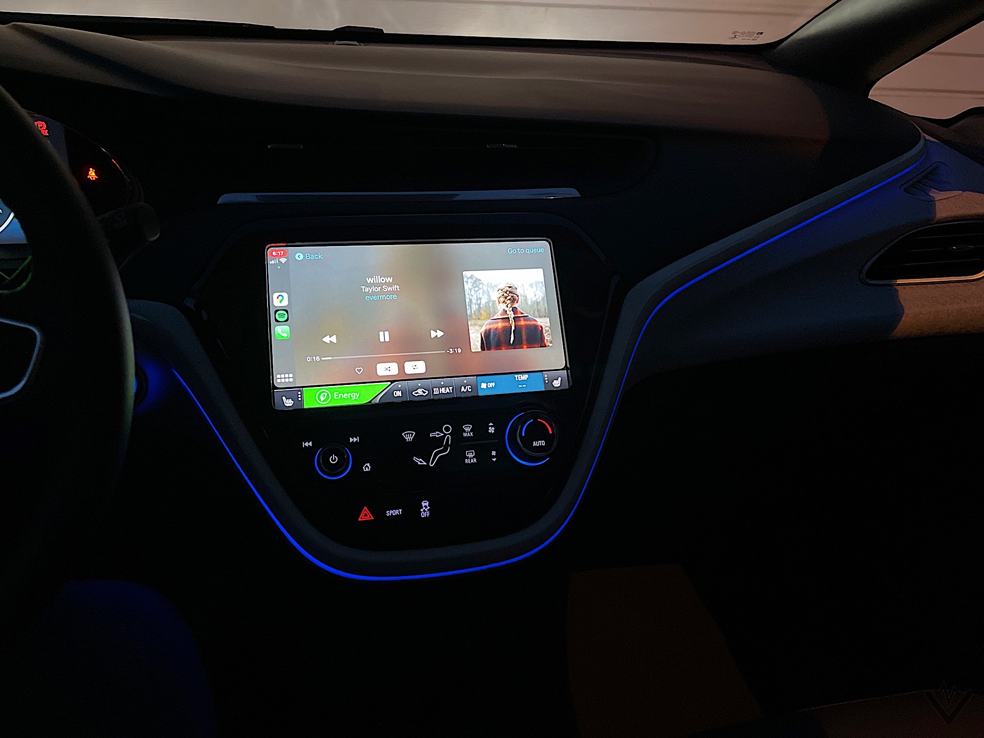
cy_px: 369
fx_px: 739
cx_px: 492
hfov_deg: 67.3
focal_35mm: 26
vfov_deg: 53.1
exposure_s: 1/40
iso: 500
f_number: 1.6
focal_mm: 5.1
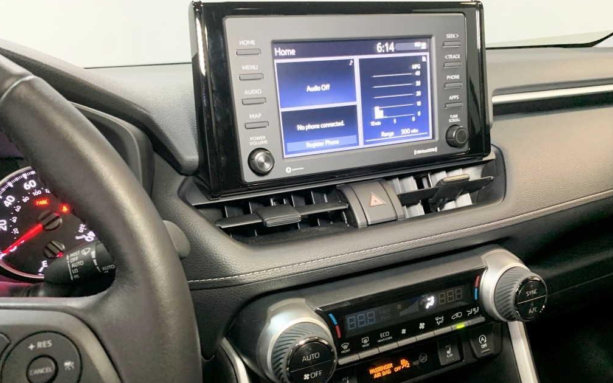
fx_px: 468
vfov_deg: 44.4
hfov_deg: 66.5
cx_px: 307
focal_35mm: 28
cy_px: 221
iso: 500
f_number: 1.8
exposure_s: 1/30
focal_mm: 4.25
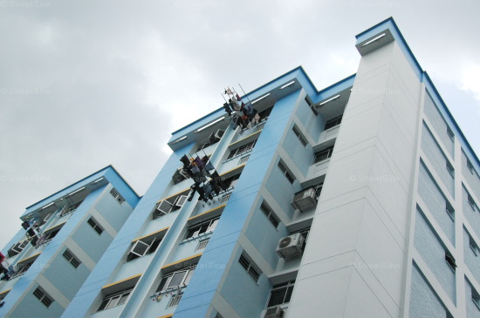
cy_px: 159
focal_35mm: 40
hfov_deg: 48.0
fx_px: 539
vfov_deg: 32.9
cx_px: 240
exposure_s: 1/4000
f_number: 4
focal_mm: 27
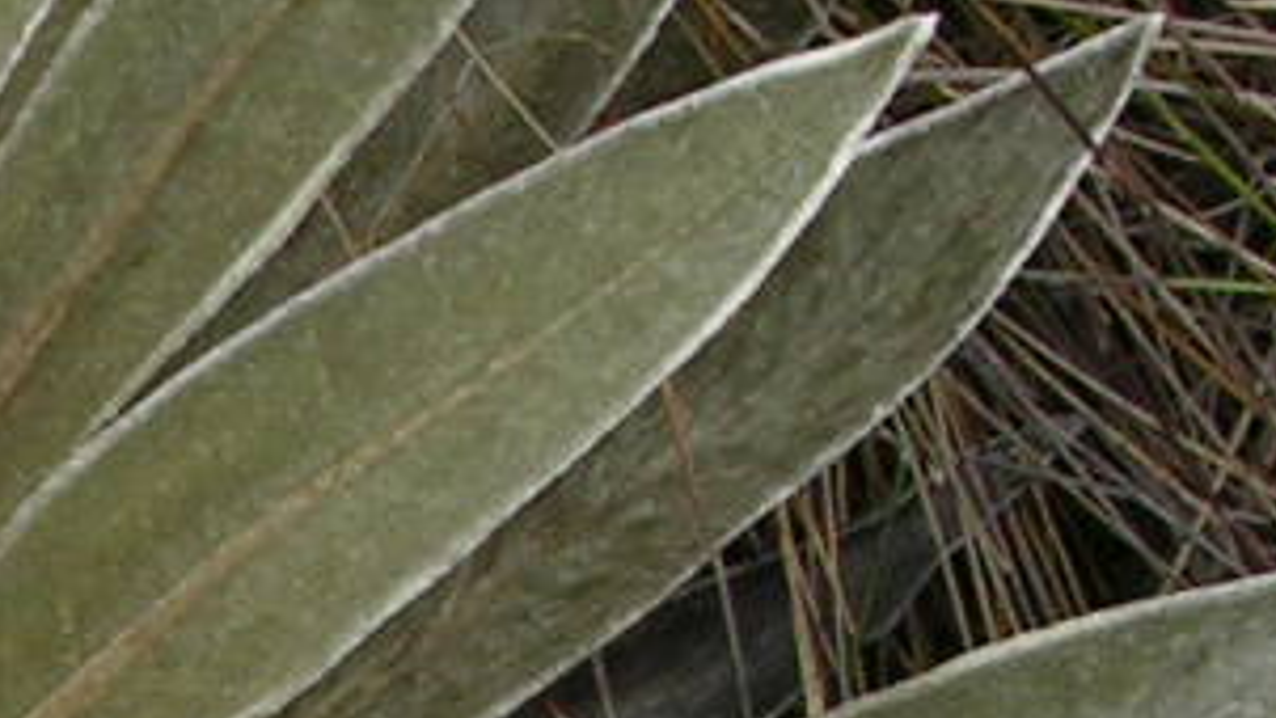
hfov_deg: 6.2
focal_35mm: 340
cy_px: 1343
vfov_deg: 3.5
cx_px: -1369
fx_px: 11506
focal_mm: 11.6
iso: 50
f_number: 5.9
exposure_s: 1/88.1
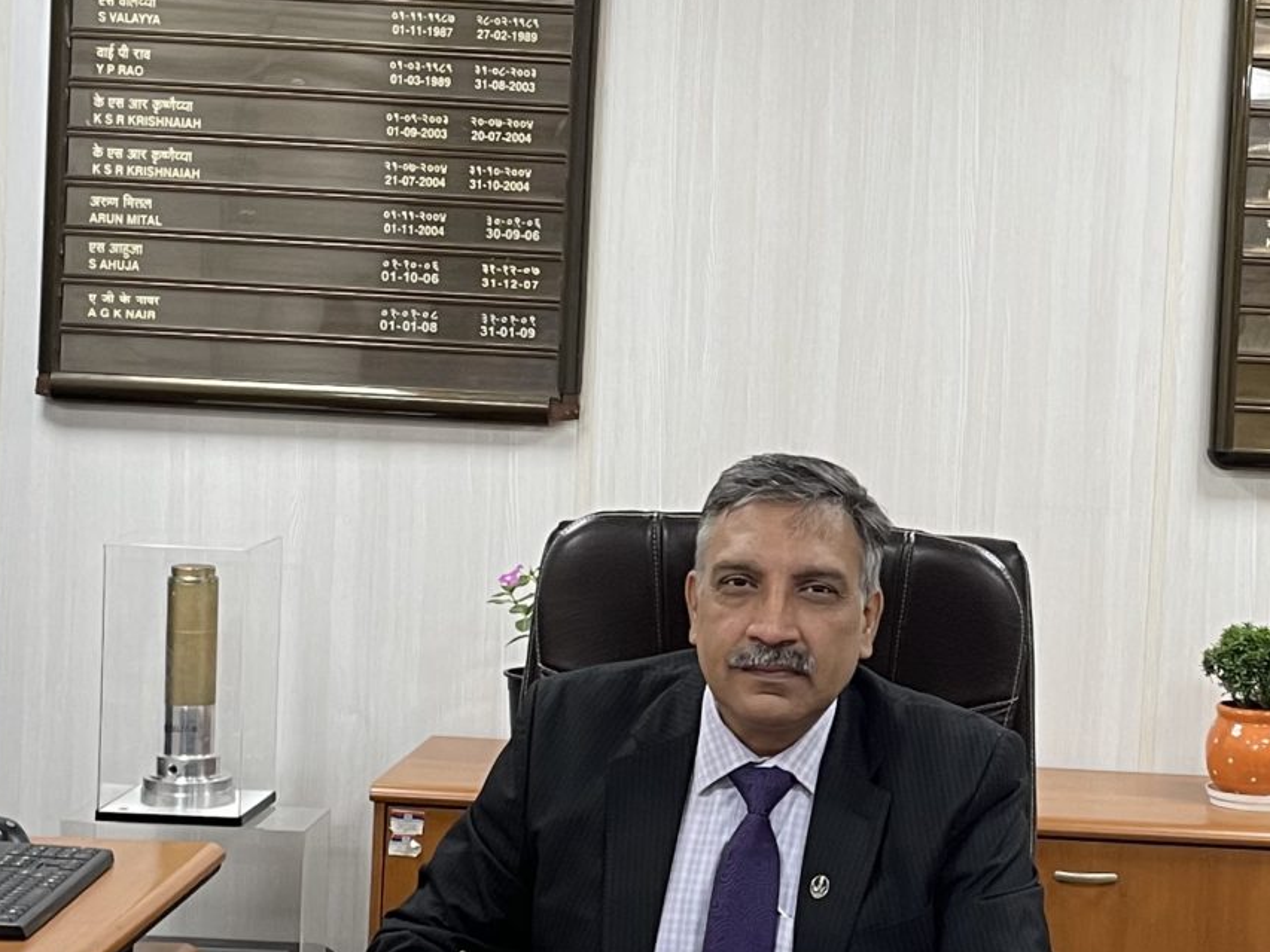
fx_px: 2862
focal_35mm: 78
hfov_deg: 24.7
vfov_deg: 18.9
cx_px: 984
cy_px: 538
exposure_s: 1/50
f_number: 1.6
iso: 80
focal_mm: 4.2
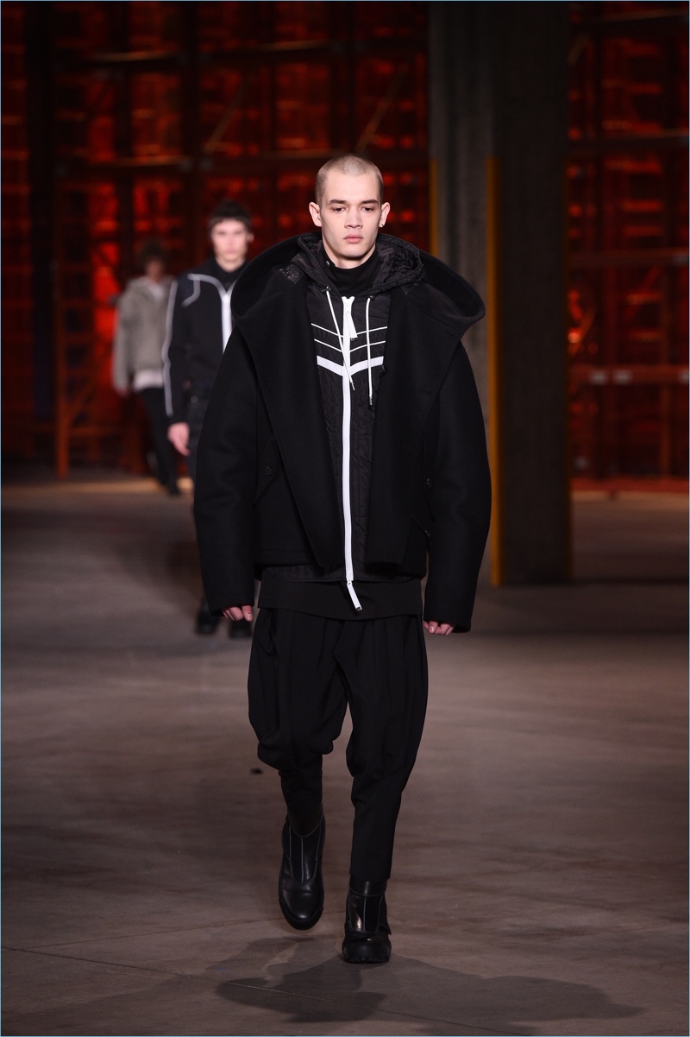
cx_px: 345
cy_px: 518
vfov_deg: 11.4
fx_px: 5178
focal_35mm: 180
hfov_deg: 7.6
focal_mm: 180
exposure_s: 1/500
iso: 2500
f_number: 4.5
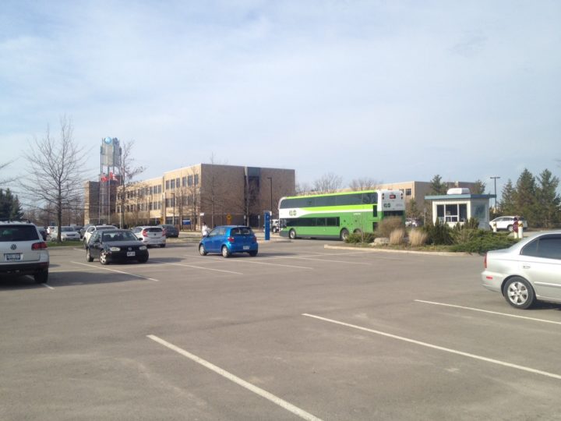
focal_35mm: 35
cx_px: 280
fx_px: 567
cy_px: 210
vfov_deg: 40.7
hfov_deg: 52.6
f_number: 2.4
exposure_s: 1/1972
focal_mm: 4.28
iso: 50
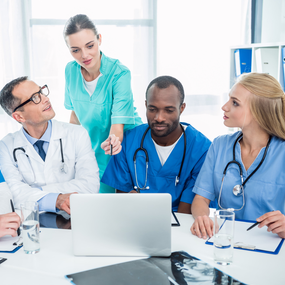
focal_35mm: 62
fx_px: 578
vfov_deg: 27.7
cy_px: 142
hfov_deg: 27.6
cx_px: 99
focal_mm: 48
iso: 640
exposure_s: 1/200
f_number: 3.5
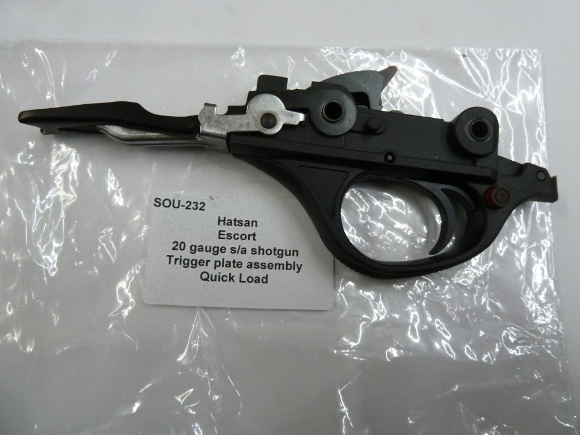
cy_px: 218
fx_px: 419
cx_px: 290
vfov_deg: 54.9
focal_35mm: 25
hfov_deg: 69.4
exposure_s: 1/30
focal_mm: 4.1
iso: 250
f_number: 3.3
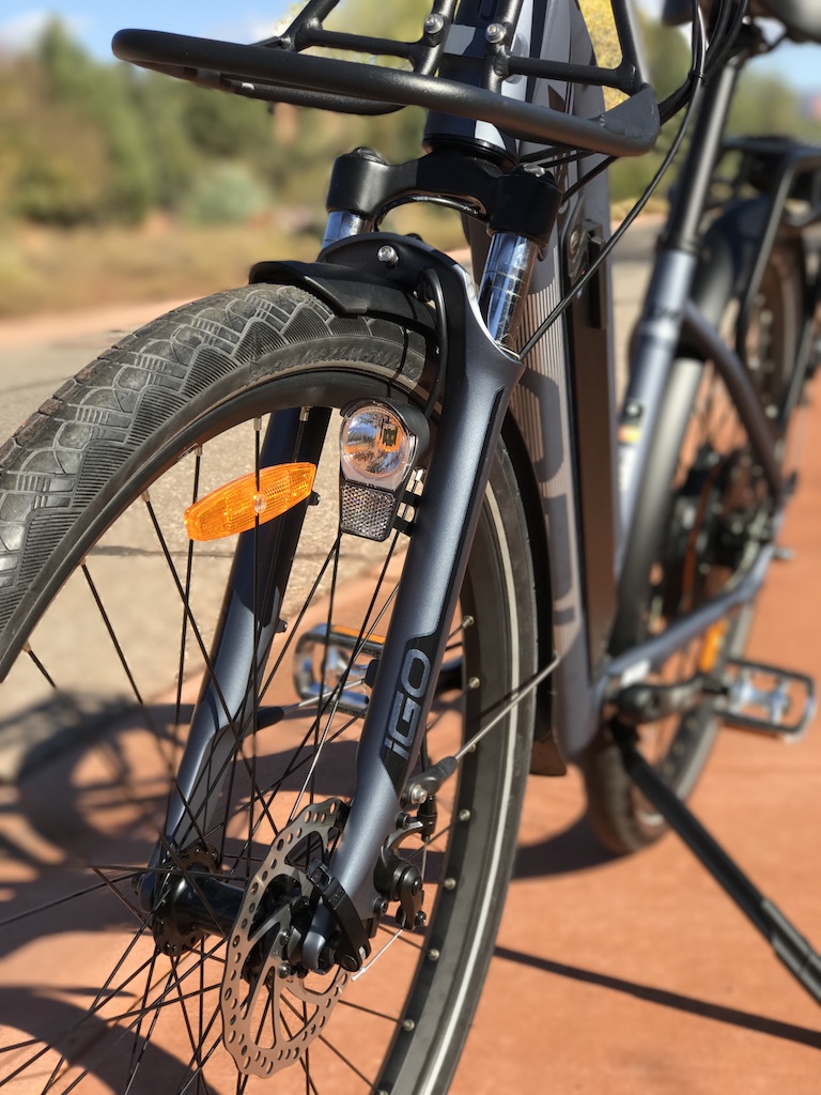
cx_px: 410
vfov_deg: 33.8
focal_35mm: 57
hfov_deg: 25.7
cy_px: 548
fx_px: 1803
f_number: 2.8
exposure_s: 1/404
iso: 20
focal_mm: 6.6
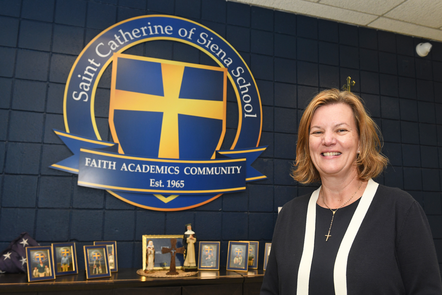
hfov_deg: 58.7
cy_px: 148
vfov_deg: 41.1
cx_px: 221
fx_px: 393
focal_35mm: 32
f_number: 6.3
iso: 1600
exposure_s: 1/125
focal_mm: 32
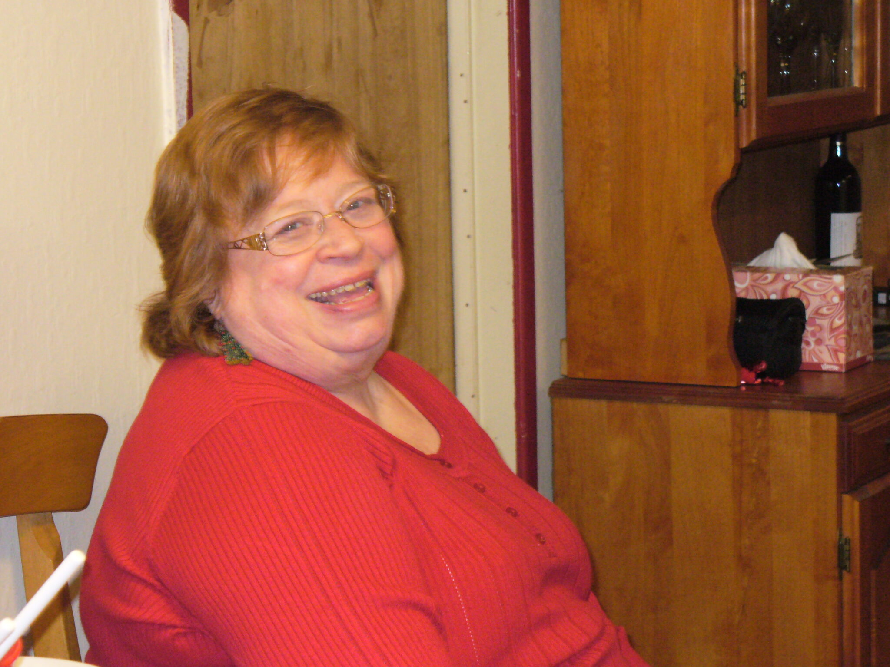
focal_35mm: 118
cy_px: 334
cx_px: 445
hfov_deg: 16.7
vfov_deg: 12.6
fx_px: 3034
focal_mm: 19.4
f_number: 3.7
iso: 400
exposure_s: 1/30
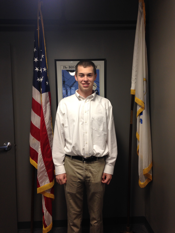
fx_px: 222
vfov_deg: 55.4
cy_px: 116
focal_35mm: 33
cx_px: 88
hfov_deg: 42.9
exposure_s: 1/20
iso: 50
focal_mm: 4.12
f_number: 2.4
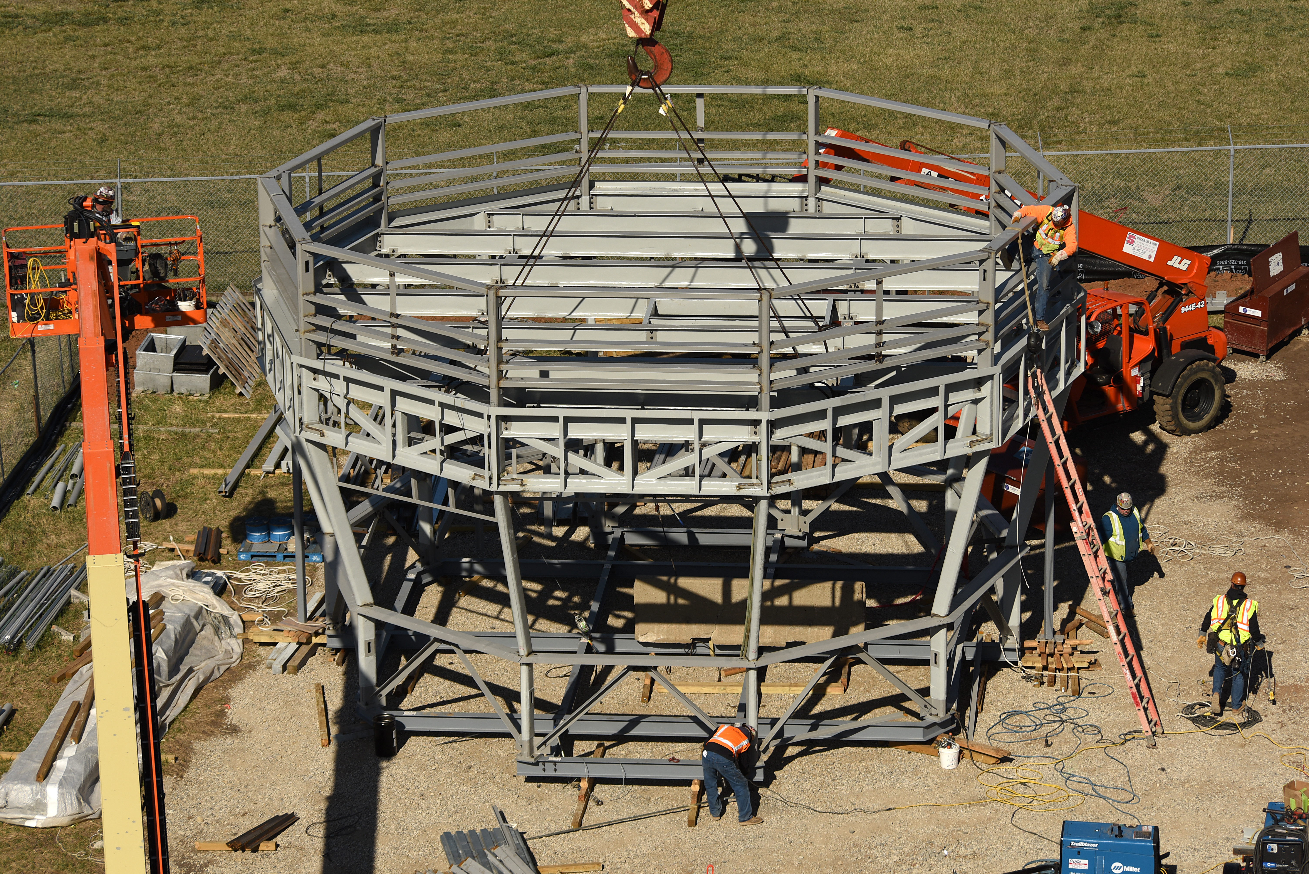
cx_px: 654
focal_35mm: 130
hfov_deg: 15.8
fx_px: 4729
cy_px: 437
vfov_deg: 10.6
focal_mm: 130
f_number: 6.3
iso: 100
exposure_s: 1/1250
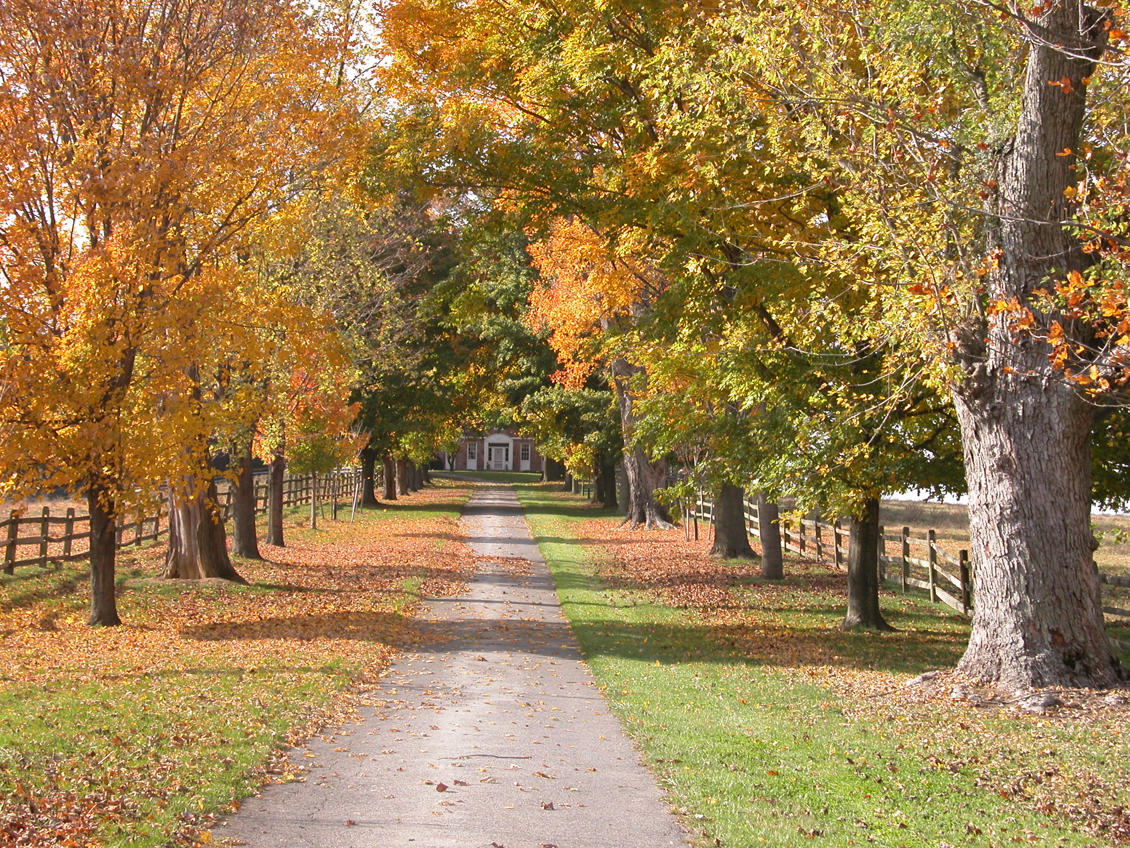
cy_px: 424
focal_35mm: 78
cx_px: 565
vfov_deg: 18.9
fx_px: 2546
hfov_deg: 25.0
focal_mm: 19.9
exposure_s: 1/181
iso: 100
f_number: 4.8
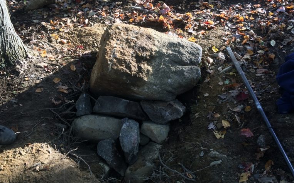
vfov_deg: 40.5
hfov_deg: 61.2
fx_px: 248
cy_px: 106
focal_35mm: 31
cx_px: 148
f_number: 2.2
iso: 50
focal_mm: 4.15
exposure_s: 1/60
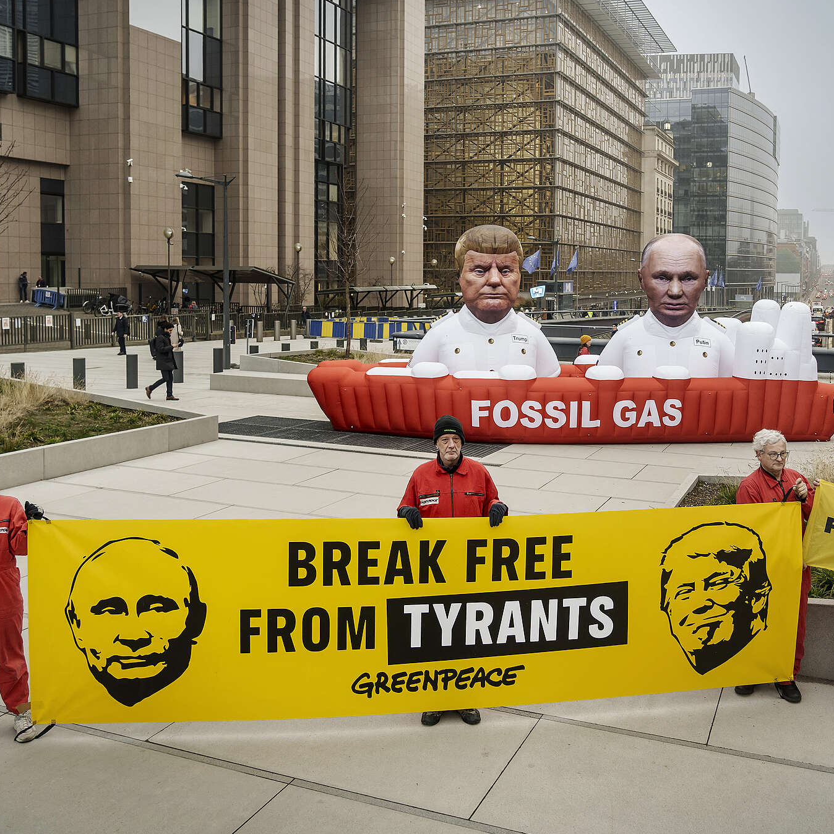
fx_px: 845
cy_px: 416
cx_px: 509
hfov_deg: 52.1
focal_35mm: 31
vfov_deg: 52.5
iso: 500
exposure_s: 1/125
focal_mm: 24
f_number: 4
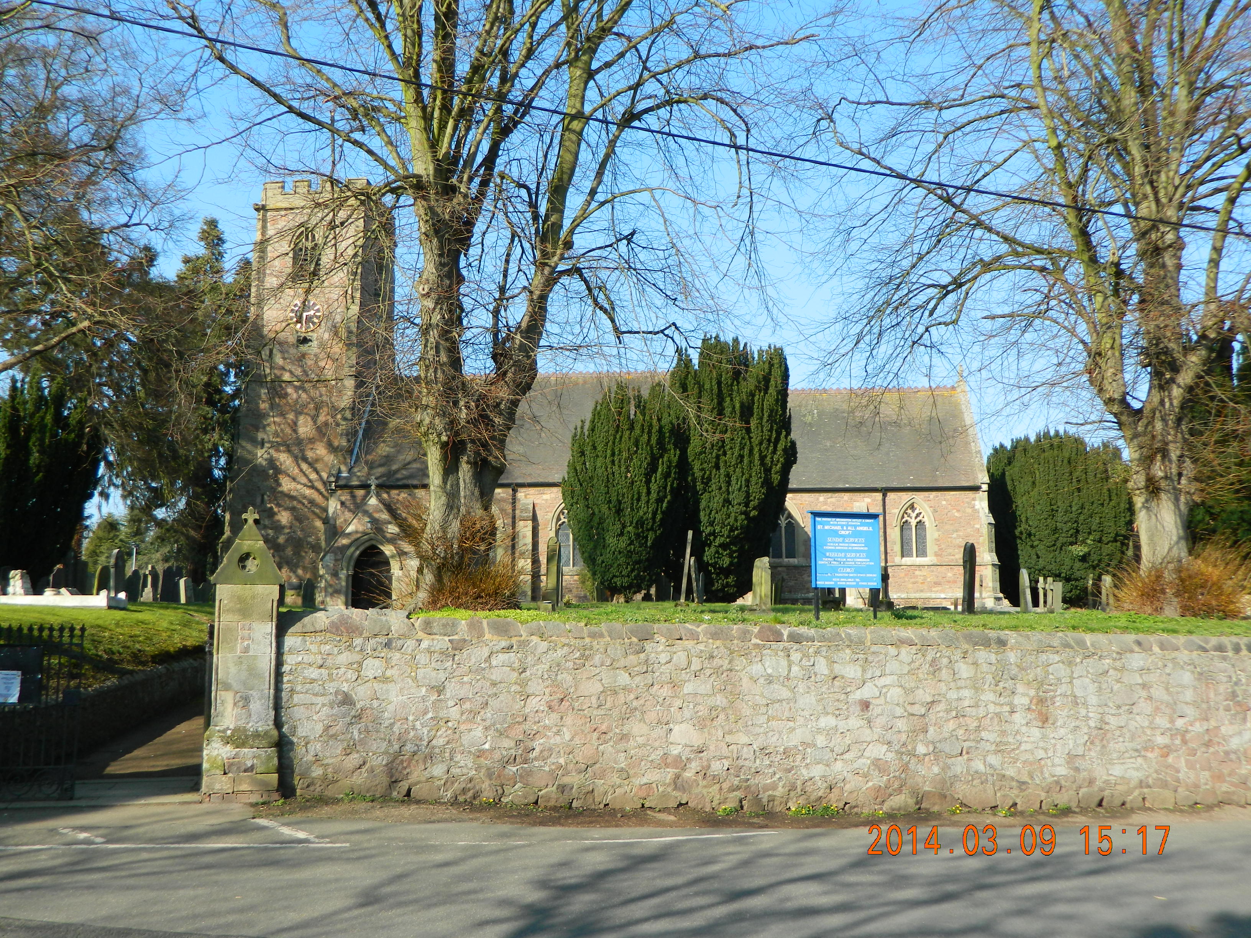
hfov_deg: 52.6
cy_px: 469
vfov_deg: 40.7
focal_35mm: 35
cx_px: 626
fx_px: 1265
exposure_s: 1/400
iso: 80
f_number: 3.3
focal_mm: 6.2
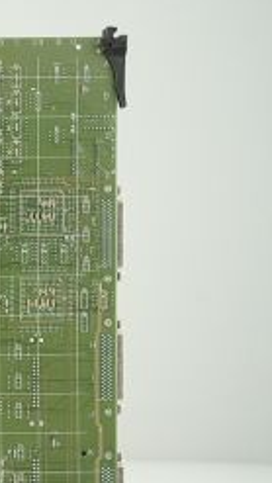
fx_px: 1371
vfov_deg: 19.9
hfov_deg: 10.4
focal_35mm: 107
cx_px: -266
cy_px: 316
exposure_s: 1/125
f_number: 6.3
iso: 800
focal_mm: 42
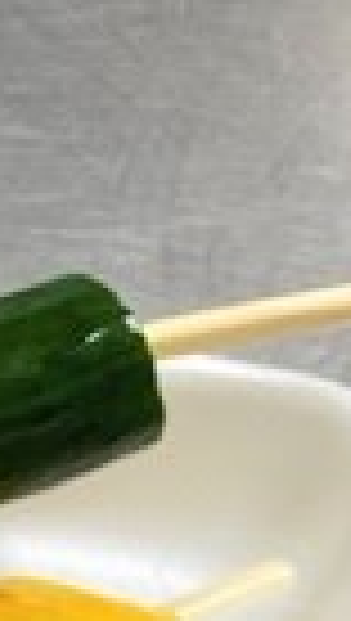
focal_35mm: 131
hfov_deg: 7.8
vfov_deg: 15.5
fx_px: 2160
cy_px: 828
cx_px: -760
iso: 125
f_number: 1.6
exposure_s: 1/111
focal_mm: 4.2
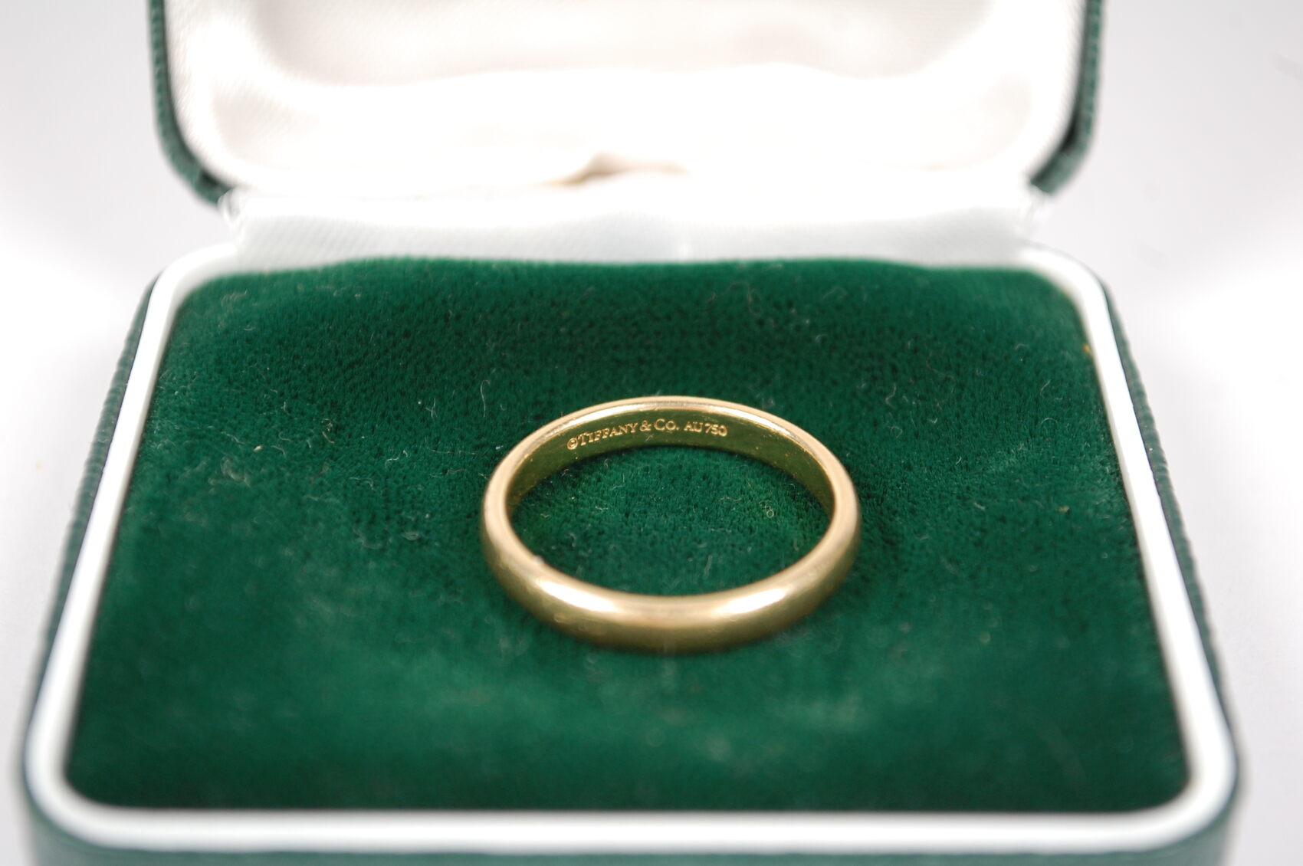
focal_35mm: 82
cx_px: 652
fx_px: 2983
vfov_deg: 16.5
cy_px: 433
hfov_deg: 24.6
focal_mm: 55
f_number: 5.6
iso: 400
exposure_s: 1/100
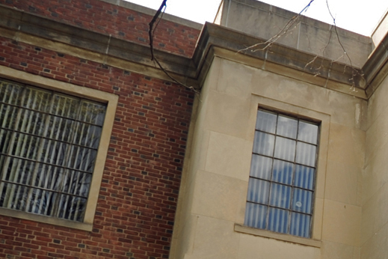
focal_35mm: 59
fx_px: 636
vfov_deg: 21.4
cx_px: 541
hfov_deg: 26.9
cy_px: 311
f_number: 3.2
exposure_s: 1/800
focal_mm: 17
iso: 200
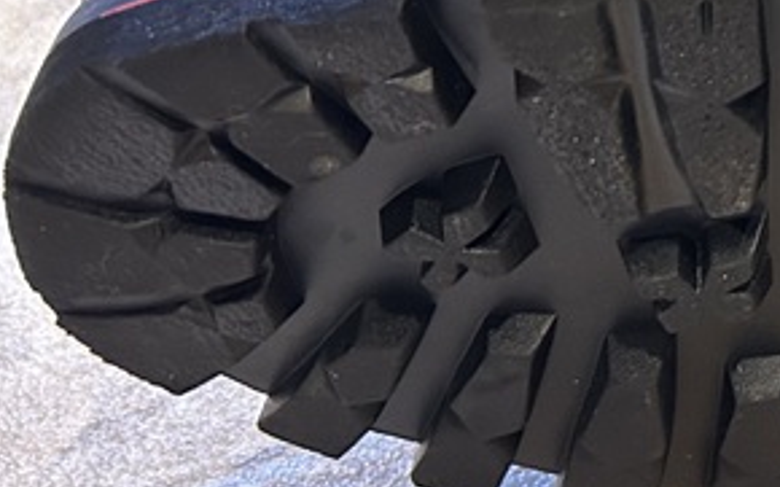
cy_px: -172
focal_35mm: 95
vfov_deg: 13.2
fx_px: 2019
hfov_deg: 18.9
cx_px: 1210
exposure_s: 1/30
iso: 500
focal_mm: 5.7
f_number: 1.5
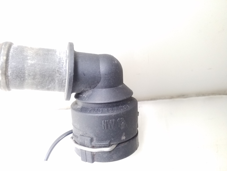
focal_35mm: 27
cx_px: 114
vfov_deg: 51.4
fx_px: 177
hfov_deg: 65.3
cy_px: 86
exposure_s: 1/17
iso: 400
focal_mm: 3.6
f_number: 1.9
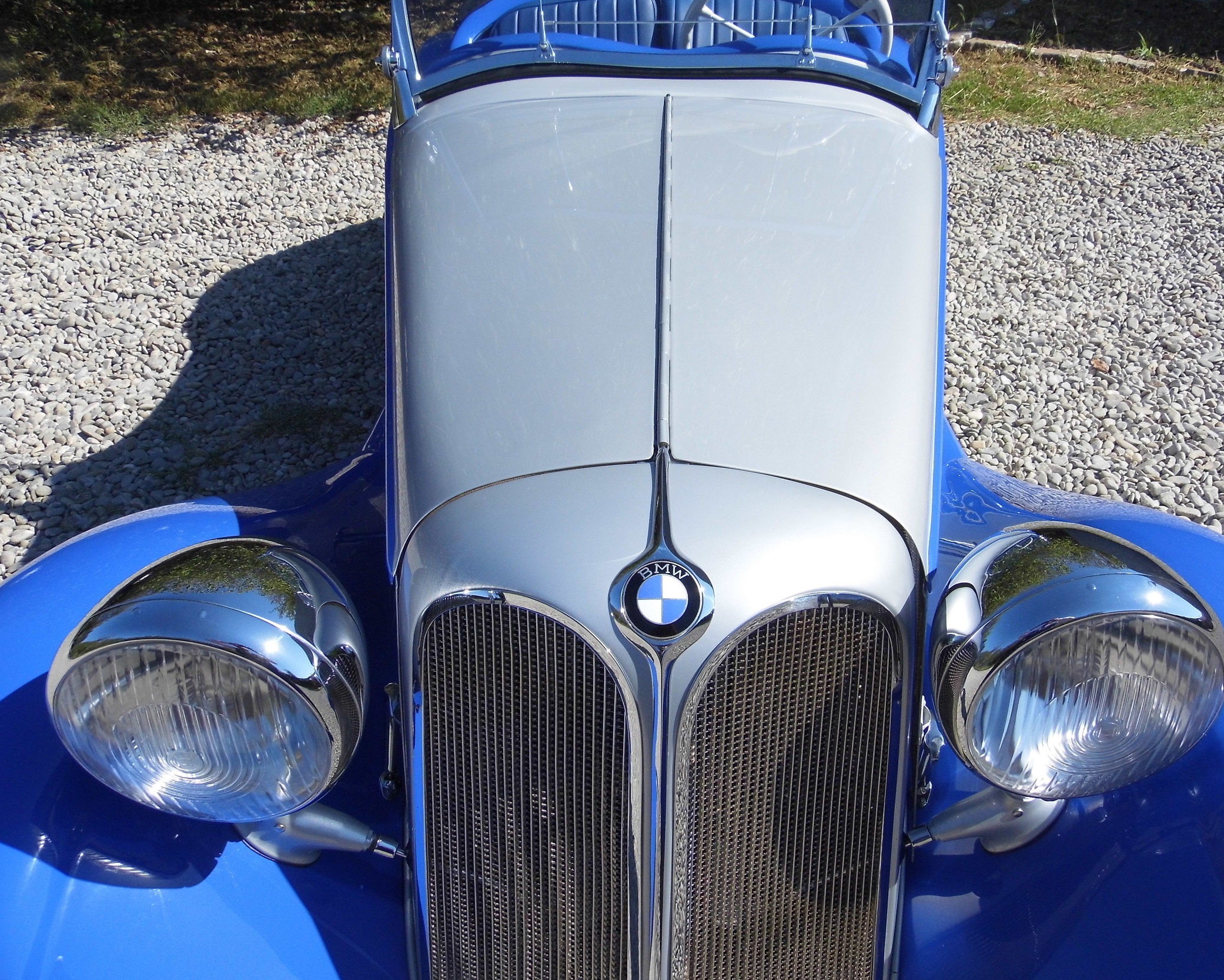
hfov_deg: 63.9
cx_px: 668
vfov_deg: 53.2
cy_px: 488
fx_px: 978
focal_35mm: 27
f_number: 7.7
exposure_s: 1/250
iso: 100
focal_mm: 4.5
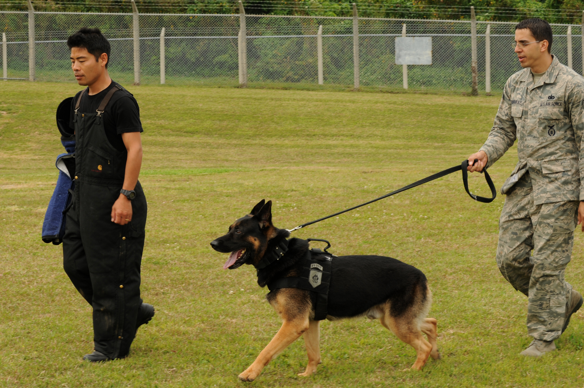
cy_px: 194
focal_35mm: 70
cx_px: 292
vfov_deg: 19.4
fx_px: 1135
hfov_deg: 28.9
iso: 250
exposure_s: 1/160
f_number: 13
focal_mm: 70
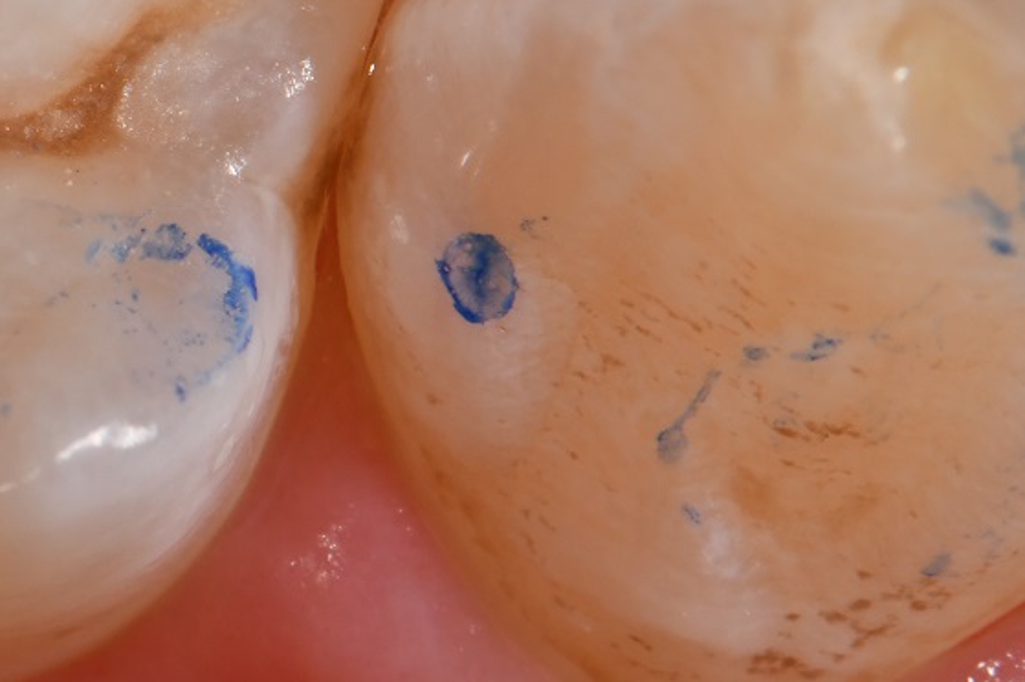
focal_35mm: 380
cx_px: -116
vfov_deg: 3.6
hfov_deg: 5.4
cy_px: 161
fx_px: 10813
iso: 200
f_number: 32
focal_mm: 105
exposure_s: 1/160
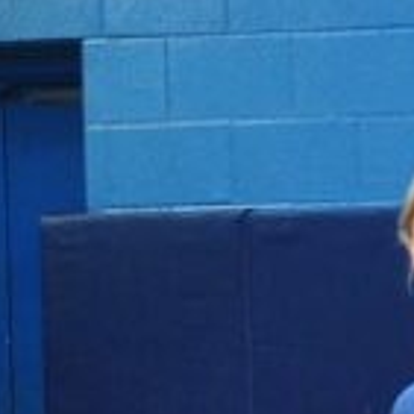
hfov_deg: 1.9
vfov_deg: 1.9
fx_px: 12610
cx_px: 1174
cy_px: 571
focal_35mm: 932
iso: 800
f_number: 5.6
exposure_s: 1/30
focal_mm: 105
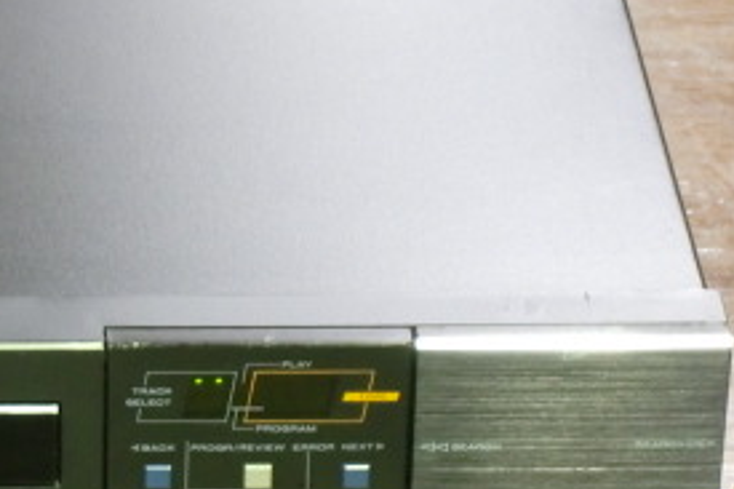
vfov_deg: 6.1
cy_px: 291
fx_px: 4585
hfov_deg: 9.1
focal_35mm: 225
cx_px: 19
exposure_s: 1/6
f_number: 5.2
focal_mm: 16.5
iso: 400
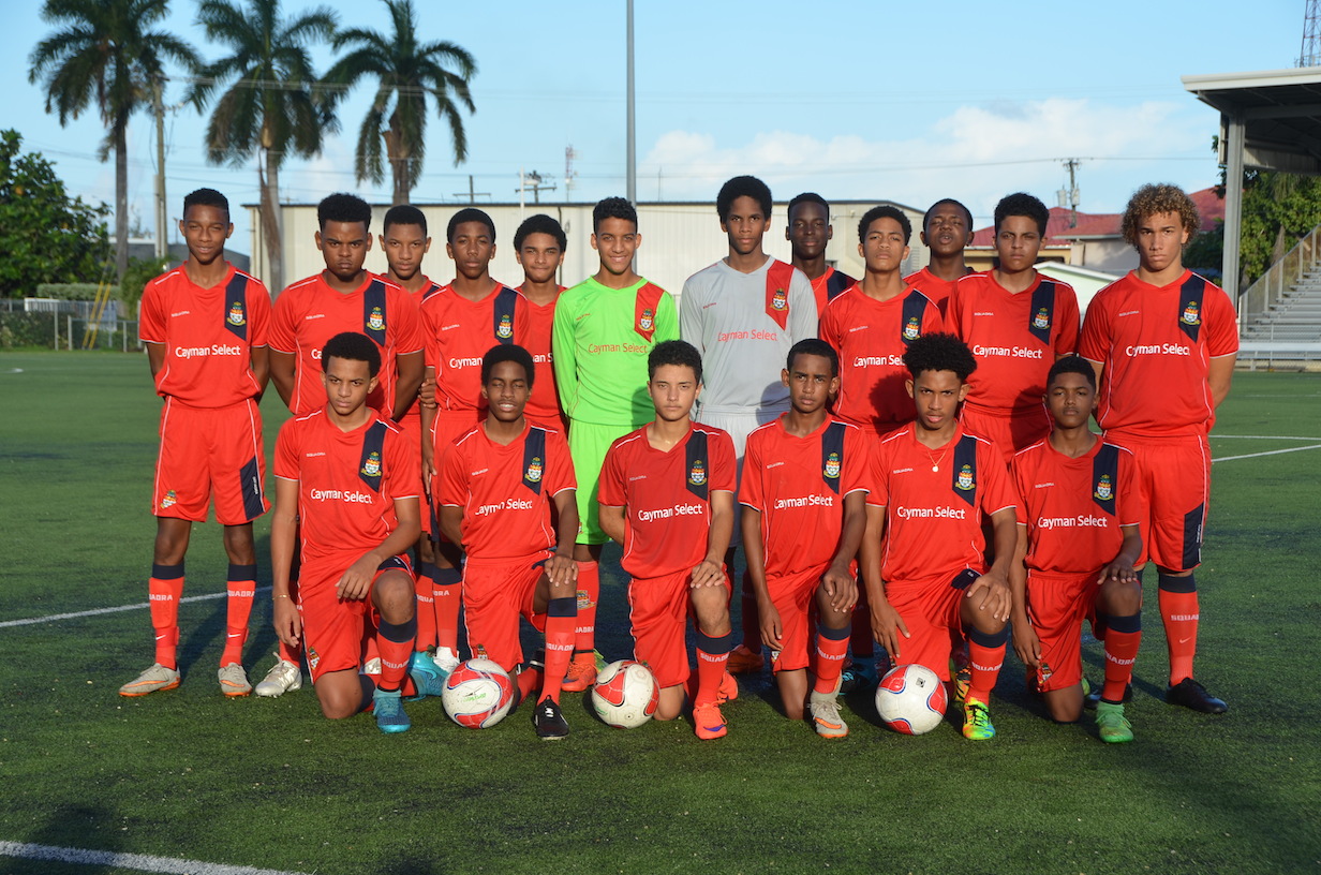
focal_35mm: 75
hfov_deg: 27.0
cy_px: 438
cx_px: 660
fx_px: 2746
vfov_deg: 18.1
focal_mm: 50
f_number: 8
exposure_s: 1/250
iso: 125
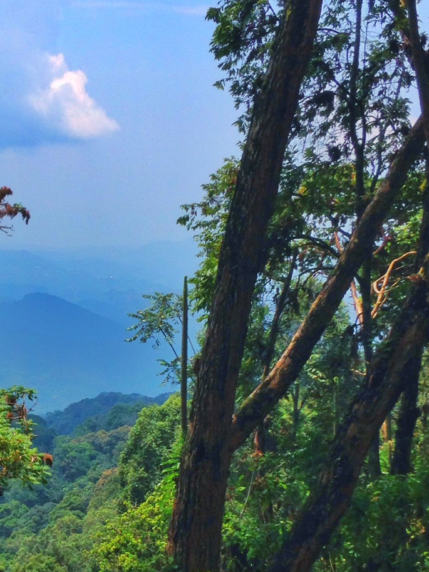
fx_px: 1223
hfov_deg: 19.6
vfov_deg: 26.3
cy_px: 343
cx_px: 65
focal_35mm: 74
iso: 50
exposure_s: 1/1869
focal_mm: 4.12
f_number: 2.4
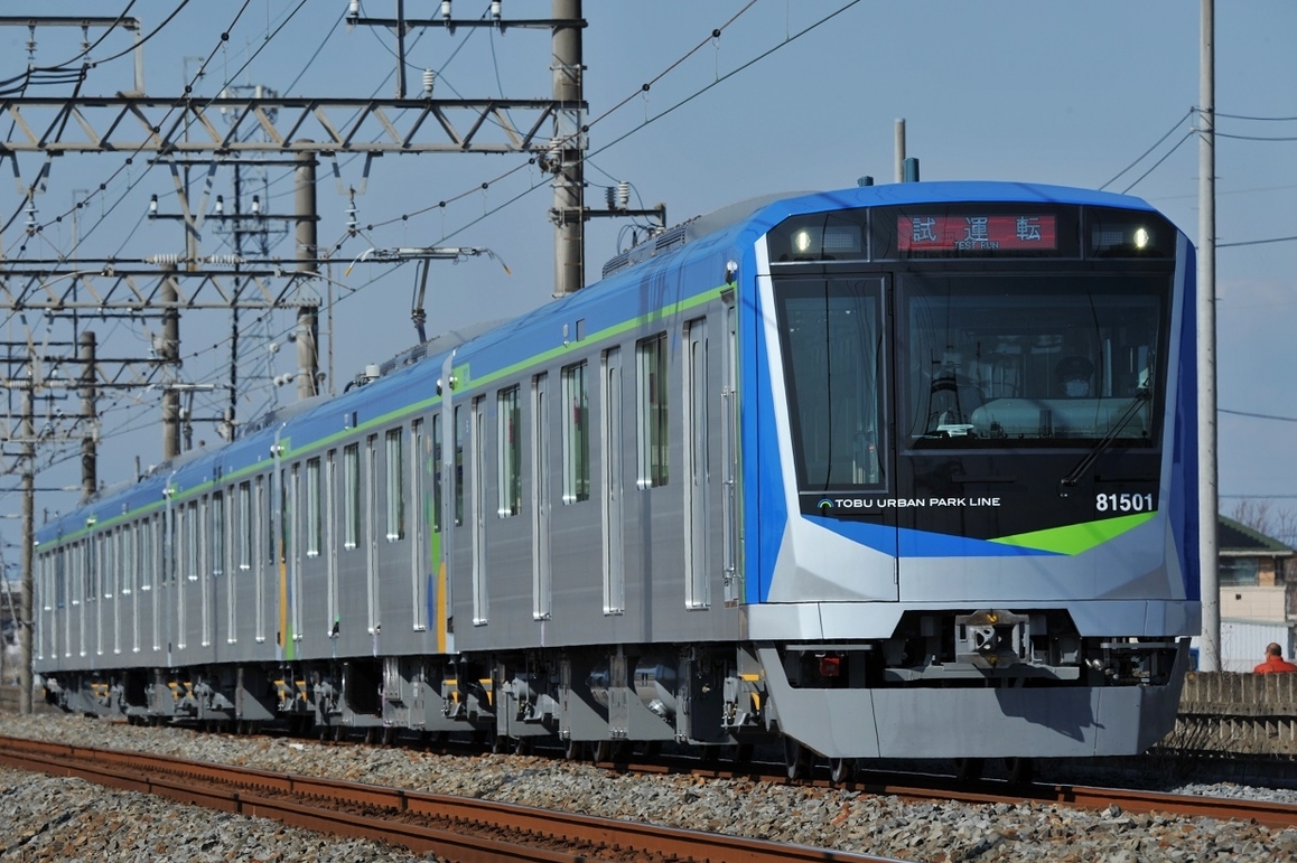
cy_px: 443
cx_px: 642
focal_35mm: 228
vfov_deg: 6.0
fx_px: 8210
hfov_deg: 9.0
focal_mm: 220
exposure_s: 1/800
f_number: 10
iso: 250
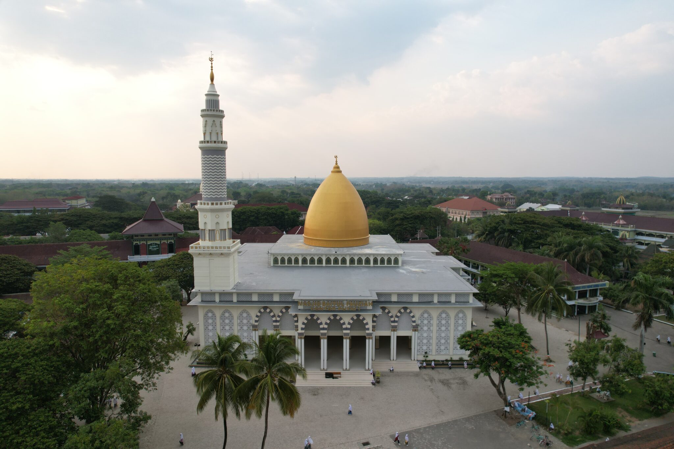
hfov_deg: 78.6
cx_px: 337
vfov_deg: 57.2
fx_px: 412
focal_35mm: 22
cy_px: 224
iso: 100
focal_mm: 8.38
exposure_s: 1/640
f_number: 2.8
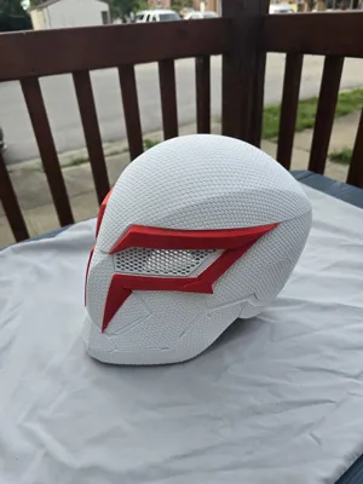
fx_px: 322
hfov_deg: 58.9
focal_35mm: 23
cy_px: 242
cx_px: 182
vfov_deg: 73.9
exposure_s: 1/180
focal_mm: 6.3
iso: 12
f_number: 1.7
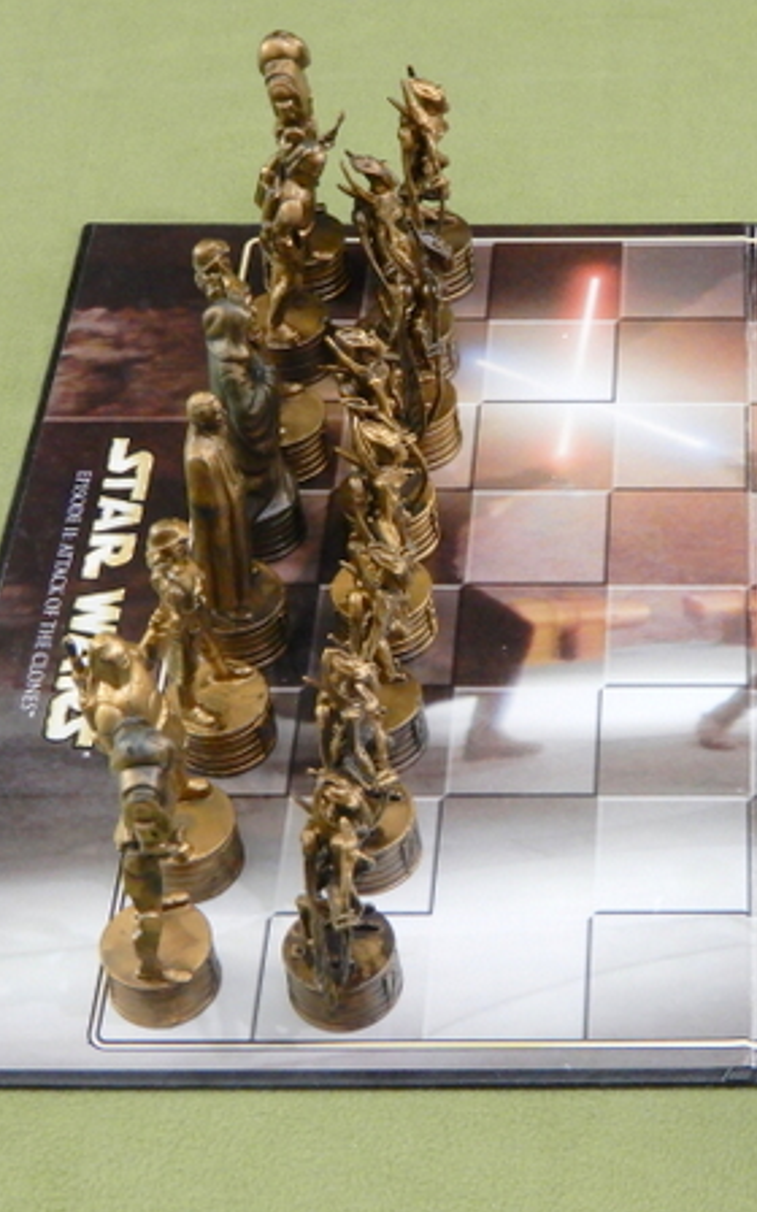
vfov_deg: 25.5
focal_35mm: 81
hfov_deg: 15.8
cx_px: 735
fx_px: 2674
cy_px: 606
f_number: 4.5
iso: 400
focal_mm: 10.2
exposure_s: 1/25
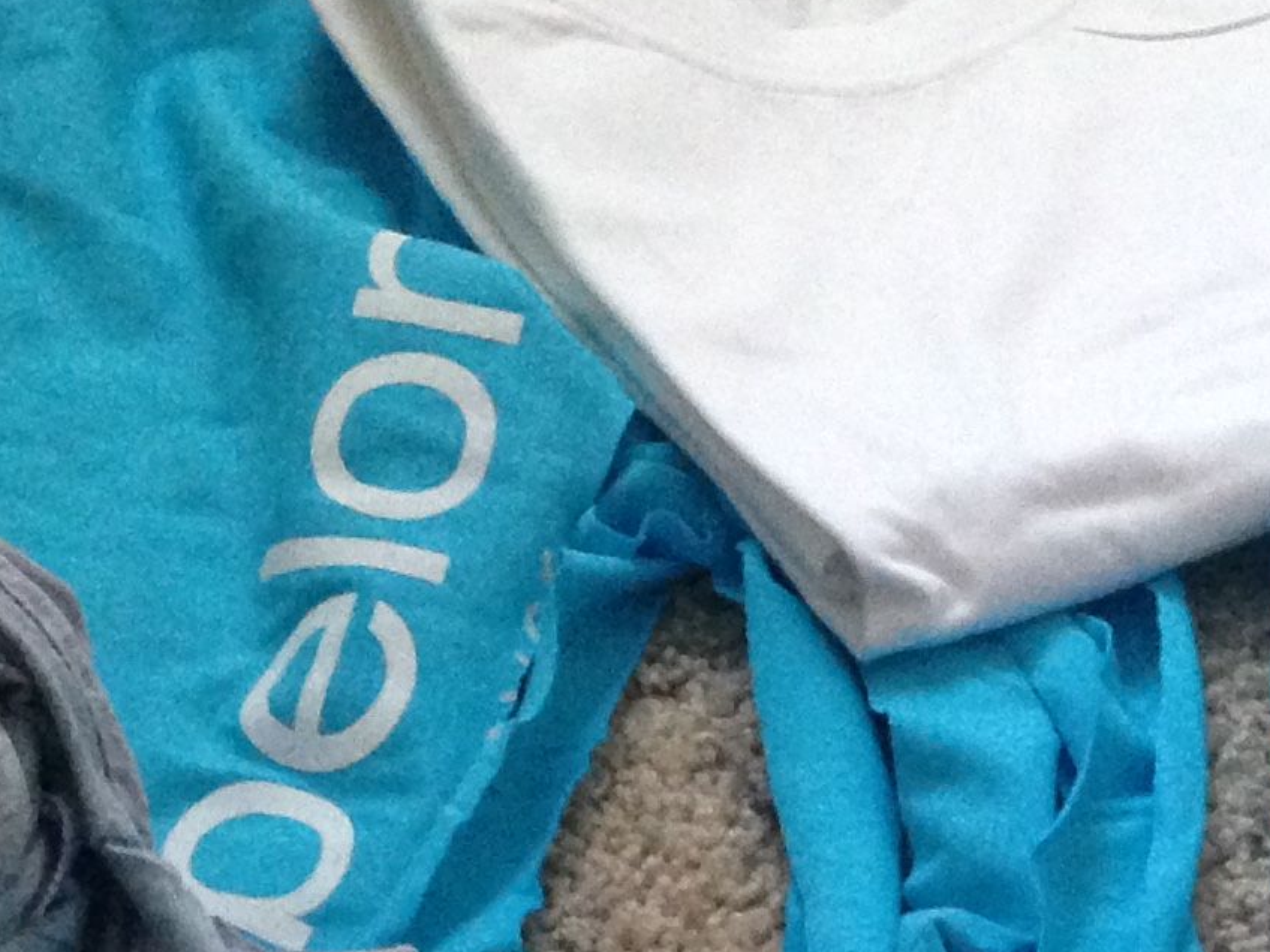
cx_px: 1120
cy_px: 1168
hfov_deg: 15.4
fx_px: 4659
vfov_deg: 11.4
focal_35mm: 127
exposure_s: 1/20
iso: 400
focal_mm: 4.12
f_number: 2.4
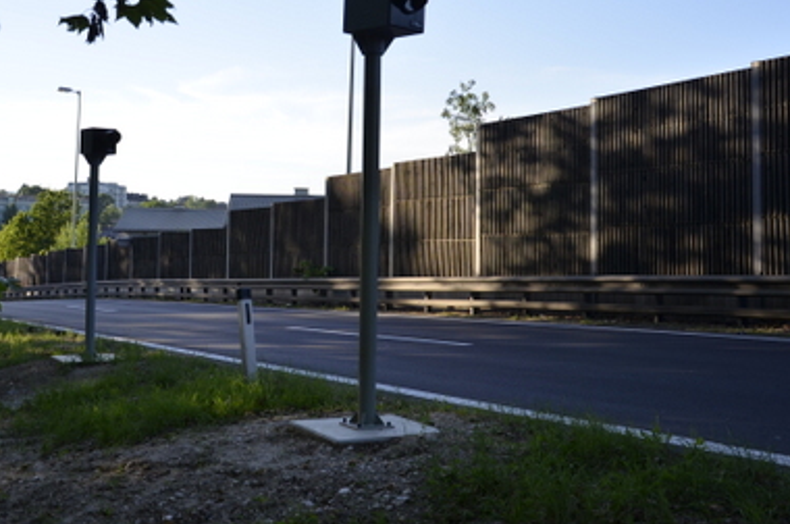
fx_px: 1008
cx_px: 358
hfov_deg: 42.8
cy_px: 172
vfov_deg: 28.9
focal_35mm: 46
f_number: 4
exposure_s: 1/800
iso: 200
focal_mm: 22
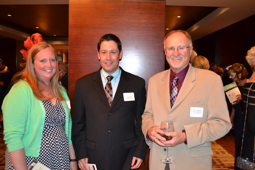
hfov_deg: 61.9
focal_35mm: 30
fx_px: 212
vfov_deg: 43.6
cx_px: 128
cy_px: 85
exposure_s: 1/60
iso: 3200
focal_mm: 20
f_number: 3.5
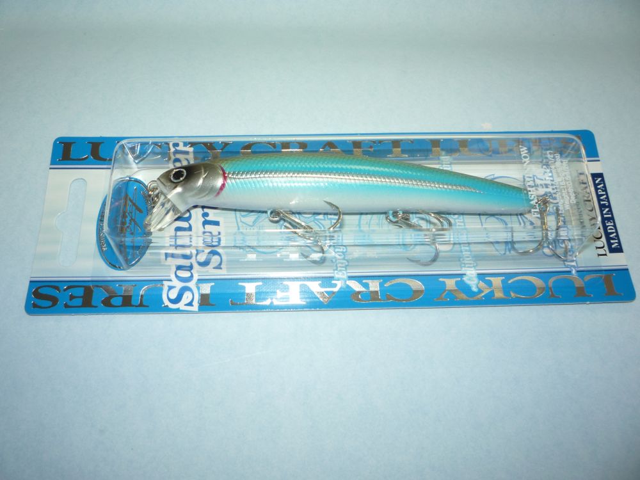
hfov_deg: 60.0
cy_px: 240
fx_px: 555
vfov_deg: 46.8
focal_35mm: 30
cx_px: 320
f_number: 4
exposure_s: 1/30
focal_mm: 5.2
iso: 100
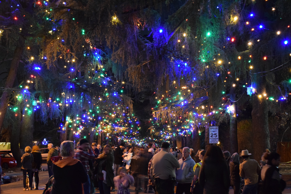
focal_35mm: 63
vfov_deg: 21.6
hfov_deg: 31.9
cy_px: 97
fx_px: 509
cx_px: 146
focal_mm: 42
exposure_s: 1/4
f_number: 5
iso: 3200
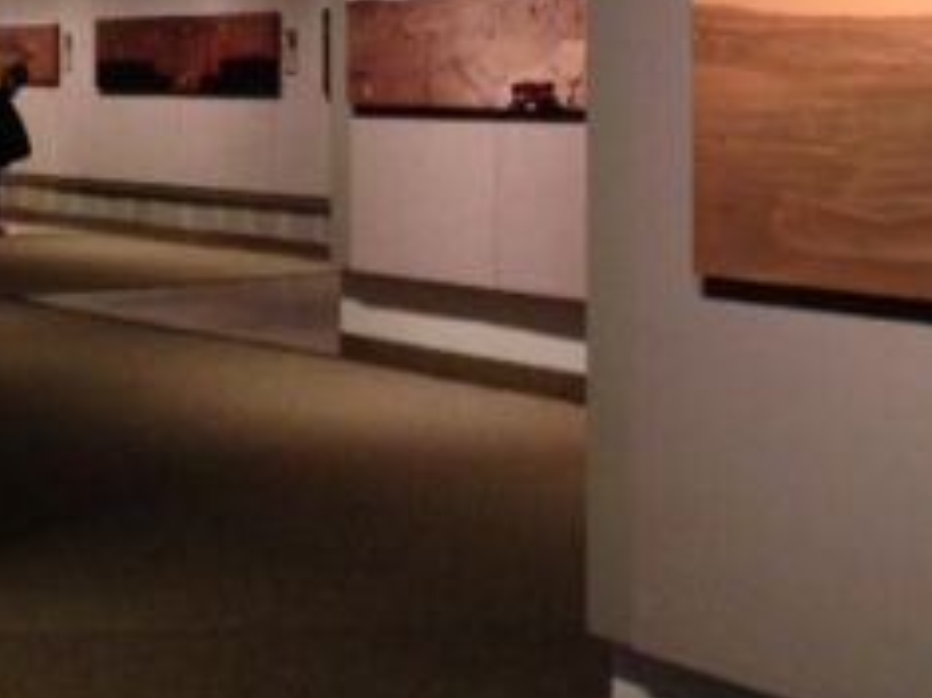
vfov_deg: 16.2
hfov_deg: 21.6
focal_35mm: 90
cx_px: 662
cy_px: 71
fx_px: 2422
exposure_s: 1/20
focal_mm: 4.12
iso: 200
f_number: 2.4
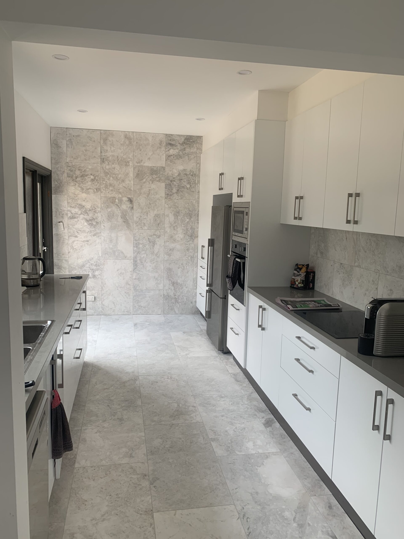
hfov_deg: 53.1
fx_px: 405
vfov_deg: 67.3
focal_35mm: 26
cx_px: 202
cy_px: 270
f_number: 1.8
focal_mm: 4.25
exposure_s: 1/122
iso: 25
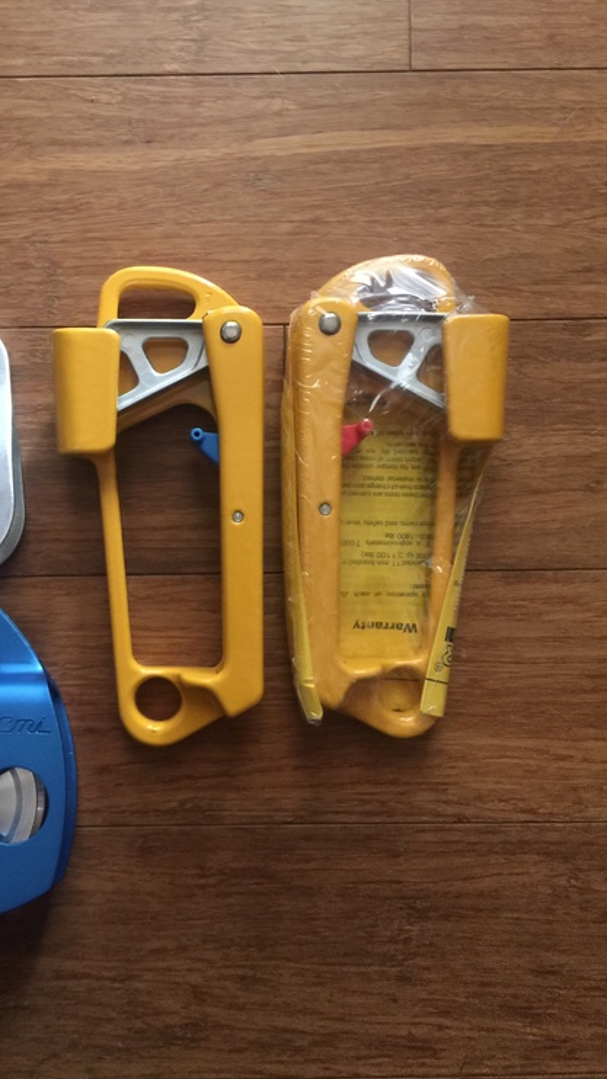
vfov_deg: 61.0
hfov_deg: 36.3
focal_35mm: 32
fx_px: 915
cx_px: 202
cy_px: 537
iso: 80
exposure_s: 1/4
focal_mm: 4.15
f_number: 2.2
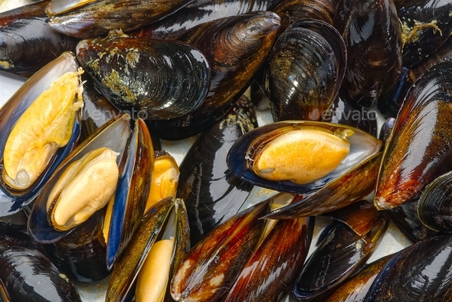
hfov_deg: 15.2
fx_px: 1696
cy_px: 151
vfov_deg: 10.2
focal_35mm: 135
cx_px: 226
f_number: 9
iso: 250
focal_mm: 90
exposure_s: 1/320
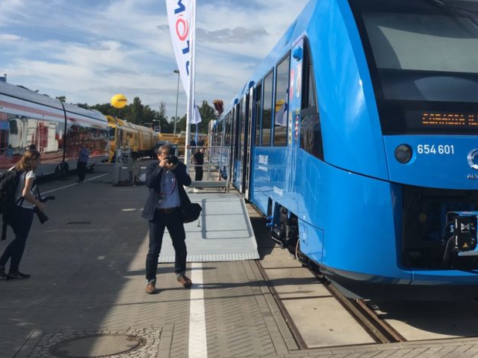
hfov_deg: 38.0
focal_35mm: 48
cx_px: 392
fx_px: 663
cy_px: 66
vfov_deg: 29.5
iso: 25
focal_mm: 4.15
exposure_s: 1/2024
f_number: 2.2
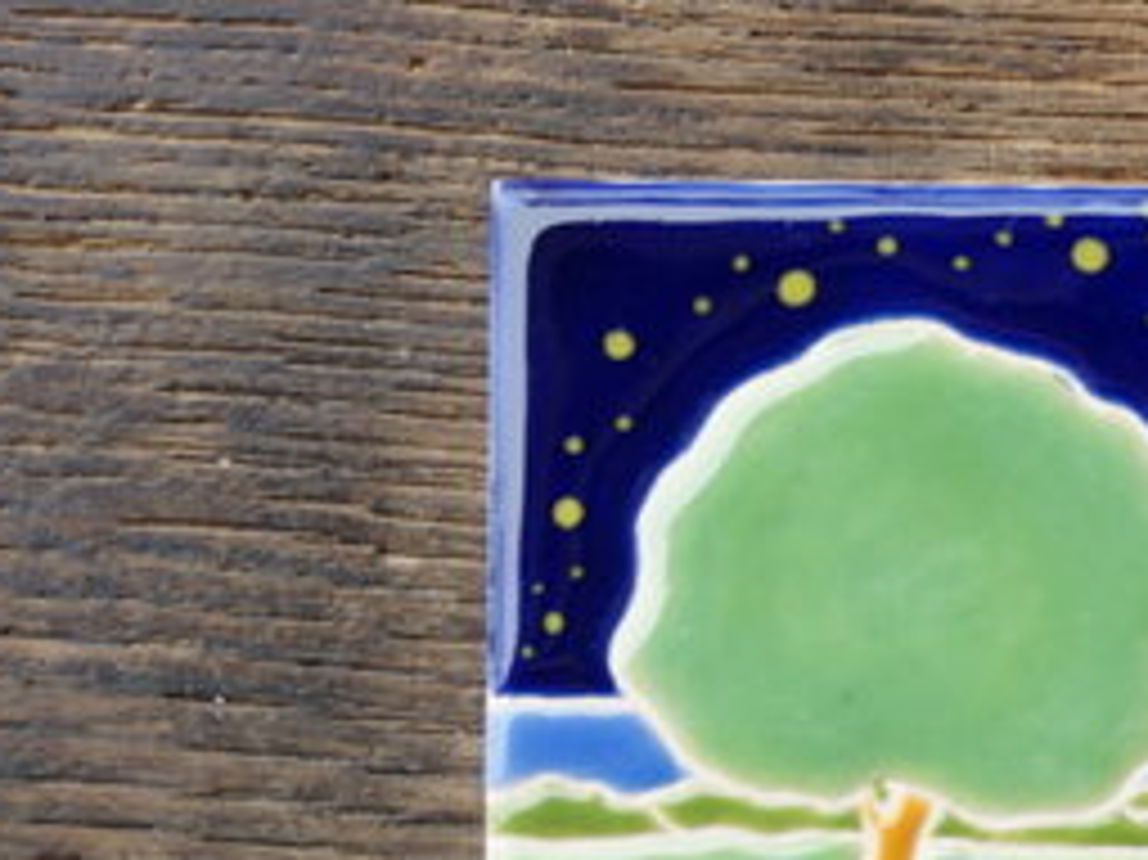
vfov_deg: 13.1
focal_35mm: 112
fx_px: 3719
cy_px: 813
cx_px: 1162
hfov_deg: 17.1
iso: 160
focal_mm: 31
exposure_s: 1/60
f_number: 5
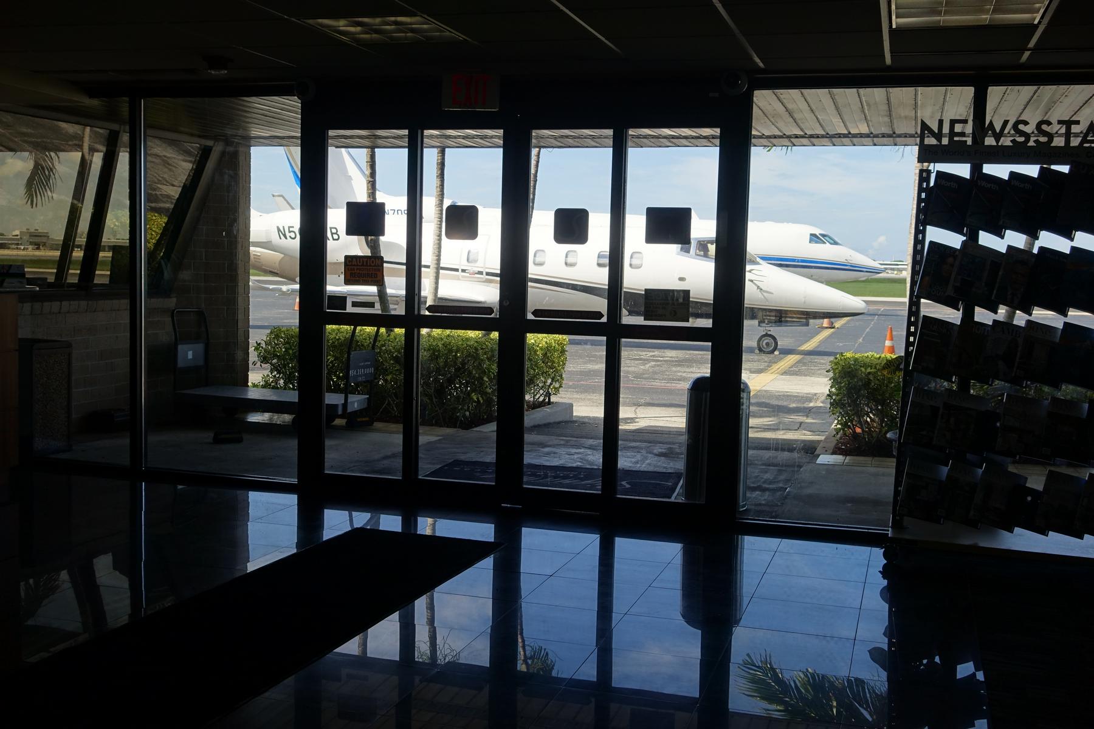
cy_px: 364
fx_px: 1185
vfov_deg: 34.2
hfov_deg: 49.6
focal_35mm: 39
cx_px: 547
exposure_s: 1/250
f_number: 4
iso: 125
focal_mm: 14.3
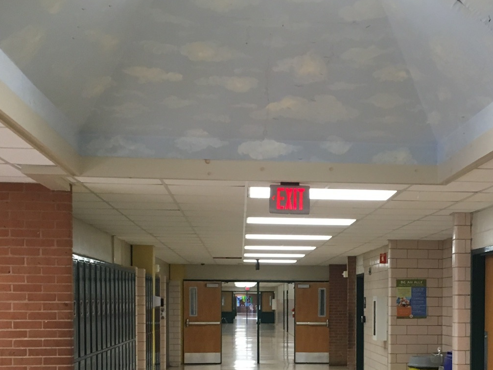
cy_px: 330
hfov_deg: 32.2
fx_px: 840
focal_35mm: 59
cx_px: 364
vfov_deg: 24.1
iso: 100
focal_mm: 4.15
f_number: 2.2
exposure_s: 1/30
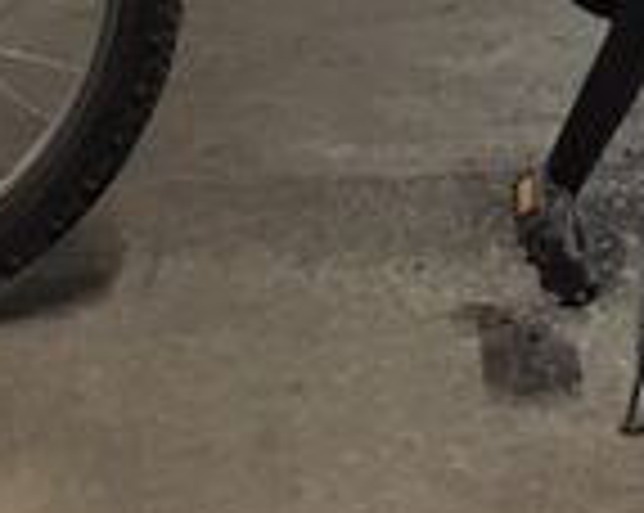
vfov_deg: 11.5
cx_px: 554
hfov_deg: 15.0
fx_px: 2417
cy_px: -288
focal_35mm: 127
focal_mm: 4.15
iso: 320
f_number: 2.2
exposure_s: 1/17
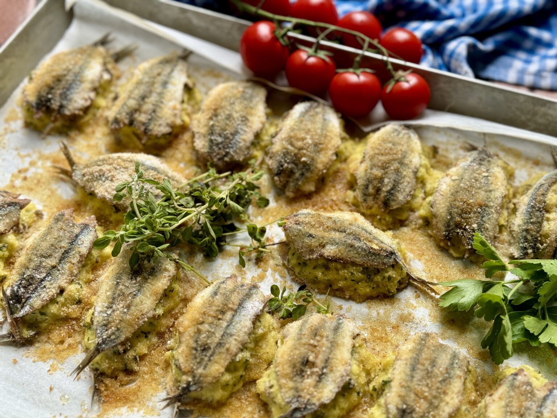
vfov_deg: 30.3
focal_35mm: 48
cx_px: 278
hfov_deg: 39.7
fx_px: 772
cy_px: 209
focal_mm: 6.76
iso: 64
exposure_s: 1/461
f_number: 1.78
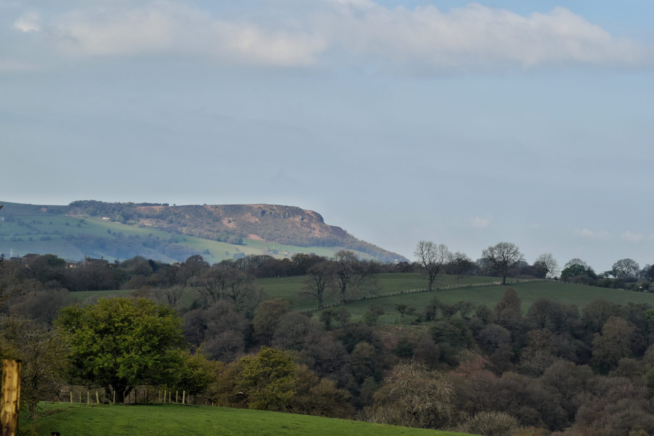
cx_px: 327
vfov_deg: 10.8
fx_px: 2316
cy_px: 218
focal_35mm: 128
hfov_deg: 16.1
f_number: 16
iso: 160
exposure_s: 1/125
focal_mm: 85
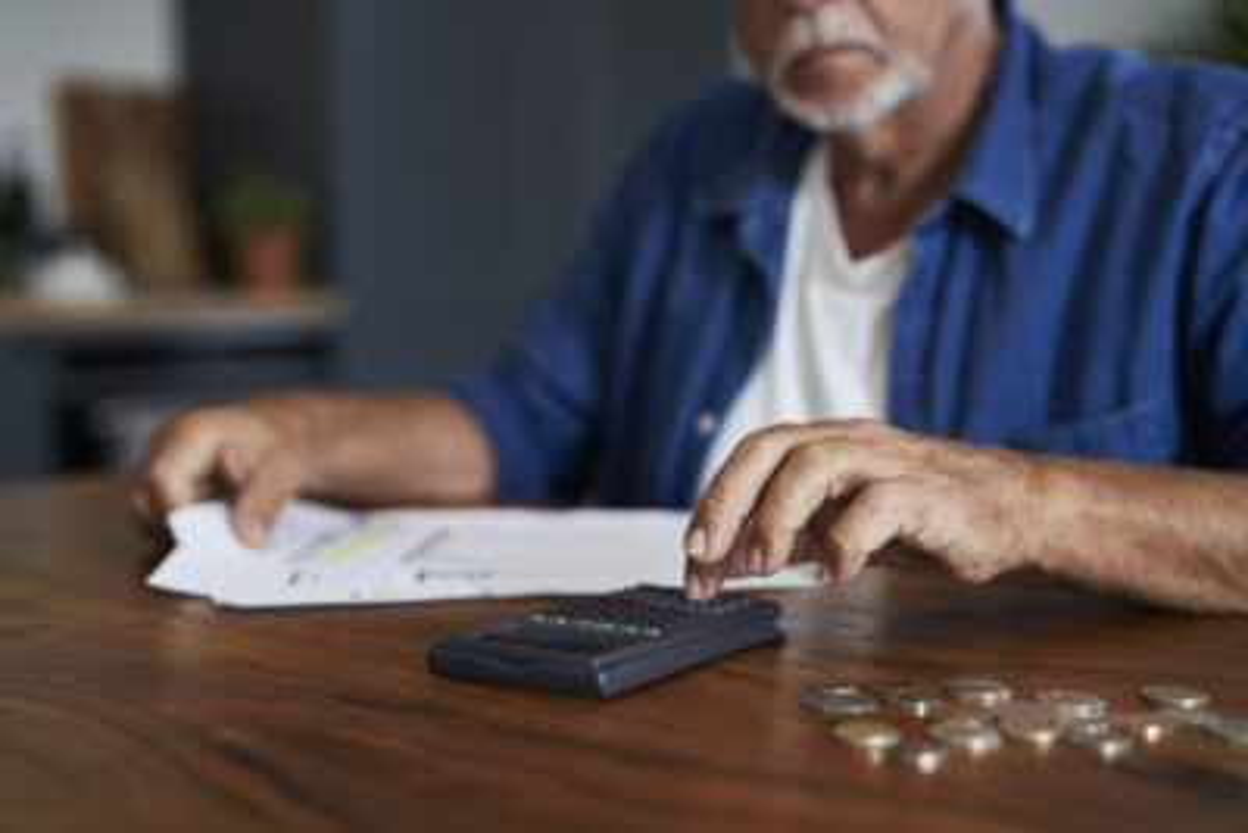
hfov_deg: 39.6
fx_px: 1734
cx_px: 624
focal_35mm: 50
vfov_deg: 27.0
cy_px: 416
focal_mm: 50
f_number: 2
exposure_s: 1/200
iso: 320
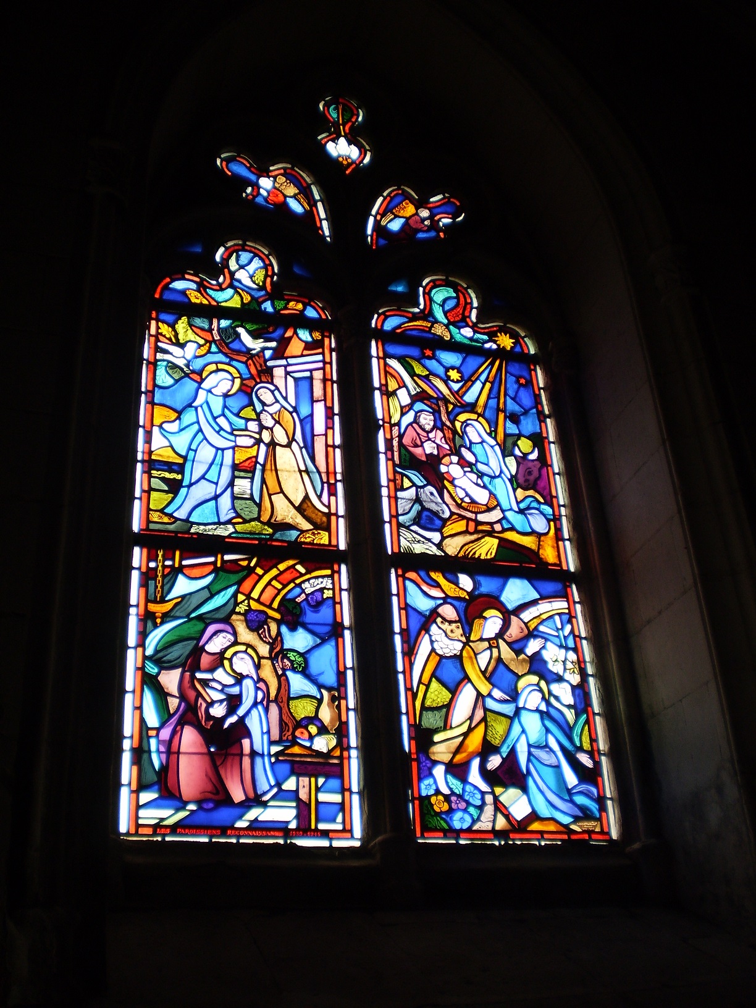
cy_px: 504
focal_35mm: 36
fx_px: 1048
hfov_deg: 39.7
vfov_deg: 51.4
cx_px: 378
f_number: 3.1
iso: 64
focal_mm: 6.3
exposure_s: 1/80
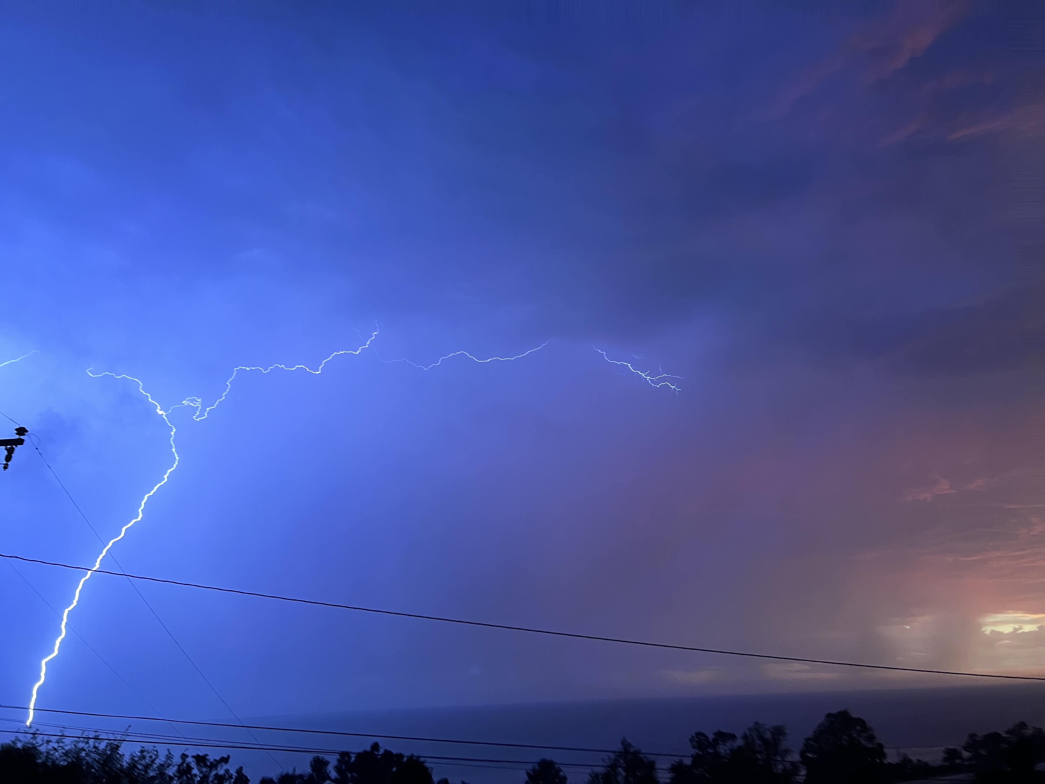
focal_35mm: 26
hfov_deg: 67.3
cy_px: 392
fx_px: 785
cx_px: 522
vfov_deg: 53.1
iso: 160
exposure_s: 1/60
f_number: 1.5
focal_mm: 5.7
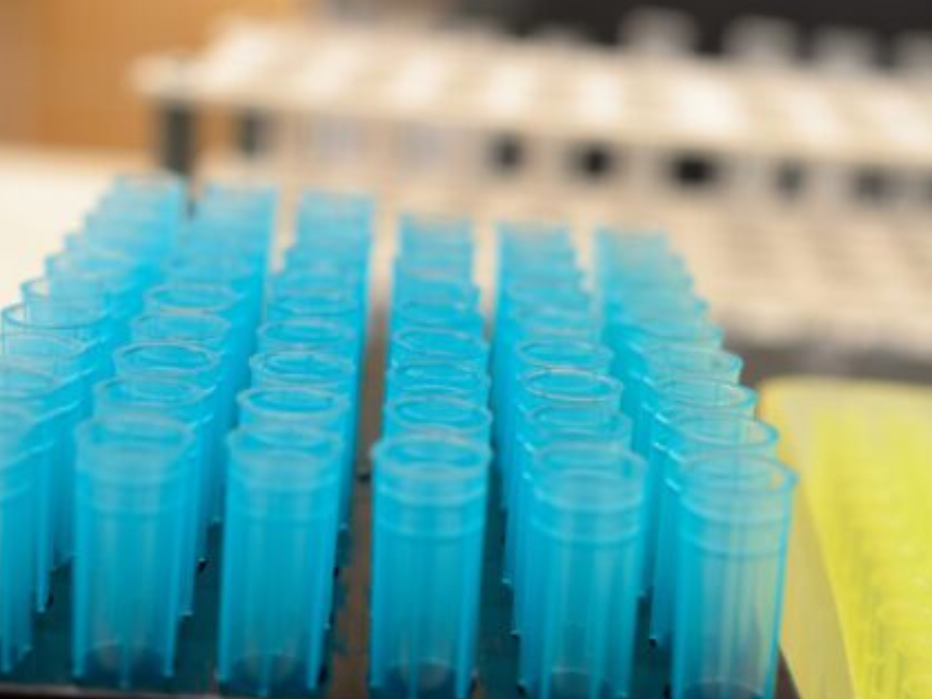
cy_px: 352
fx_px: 1776
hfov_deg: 29.4
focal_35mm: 66
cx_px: 480
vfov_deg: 22.2
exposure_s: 1/125
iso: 100
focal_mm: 40
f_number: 8
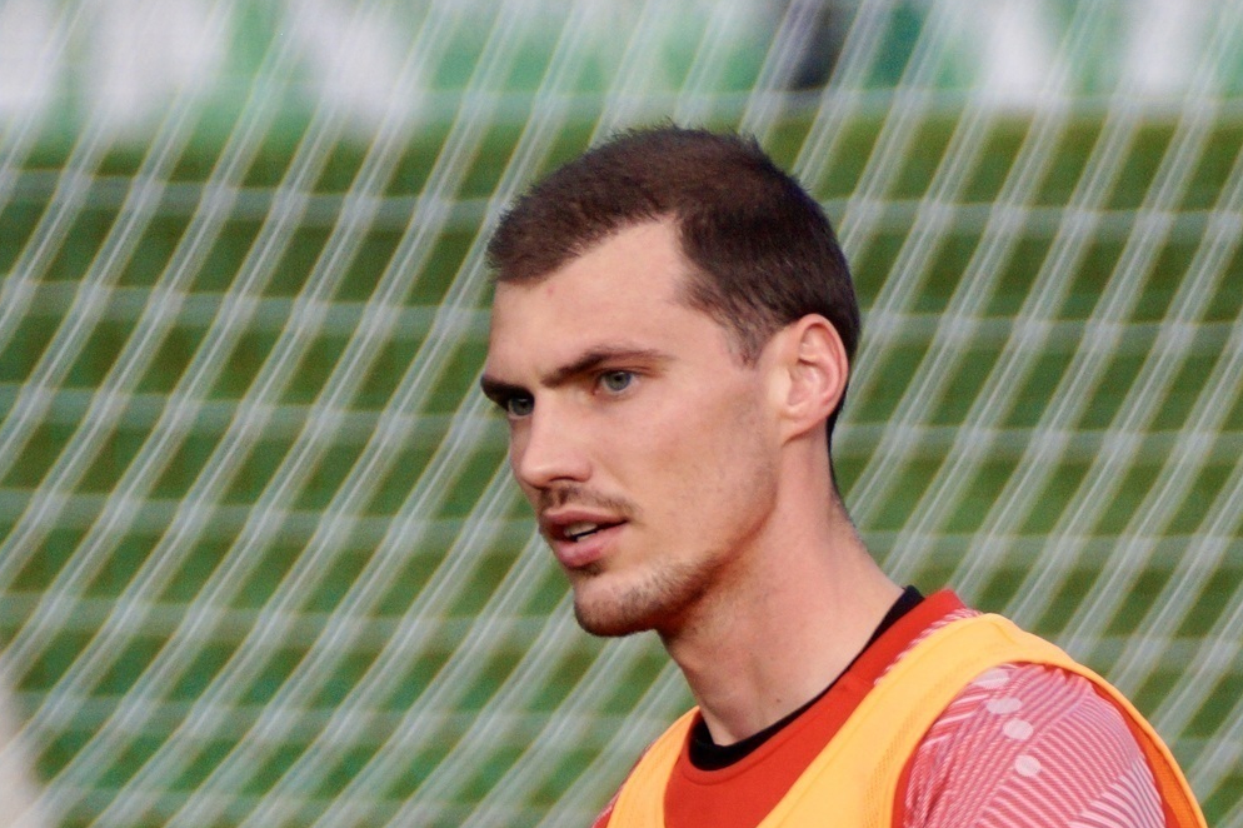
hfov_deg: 2.3
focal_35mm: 905
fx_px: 31236
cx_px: 793
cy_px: 781
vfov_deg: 1.5
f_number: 5.6
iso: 1000
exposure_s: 1/2000
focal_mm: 300
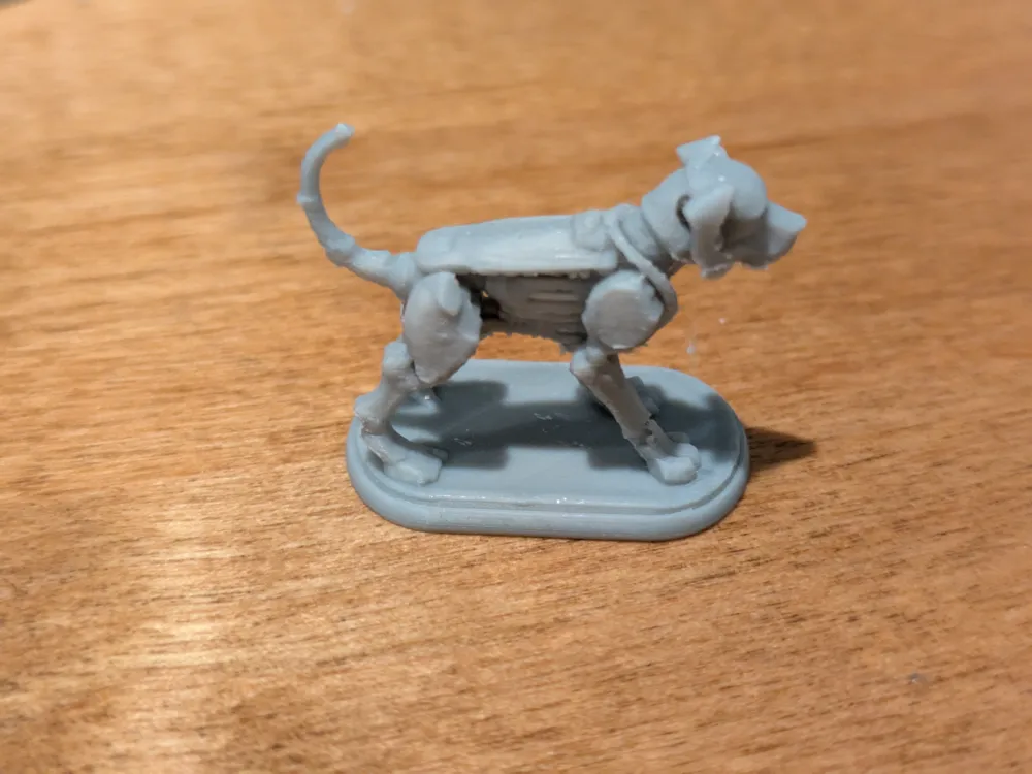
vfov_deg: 28.6
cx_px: 516
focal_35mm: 51
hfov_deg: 37.5
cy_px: 387
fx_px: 1520
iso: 571
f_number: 1.89
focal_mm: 5.43
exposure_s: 1/40
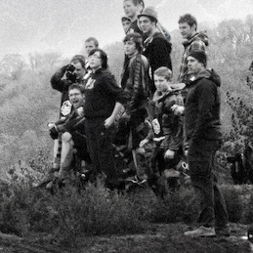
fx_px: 2279
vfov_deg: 6.3
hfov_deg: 6.3
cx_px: -77
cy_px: 13
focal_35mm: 276
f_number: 1.8
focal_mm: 35
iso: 500
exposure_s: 1/4000
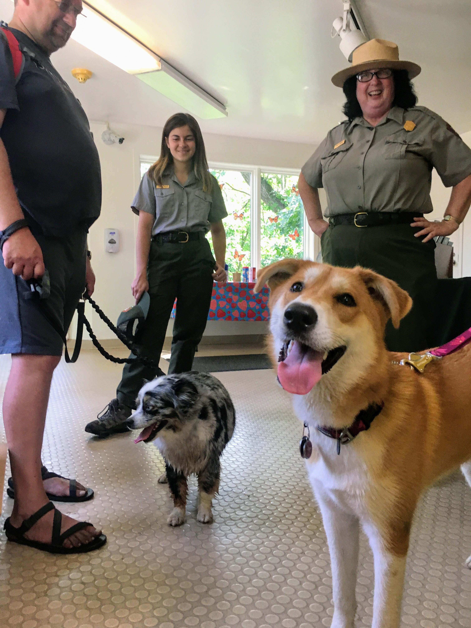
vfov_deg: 61.7
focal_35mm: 29
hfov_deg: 48.2
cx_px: 236
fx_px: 526
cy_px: 314
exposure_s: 1/30
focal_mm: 4.15
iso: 40
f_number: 2.2
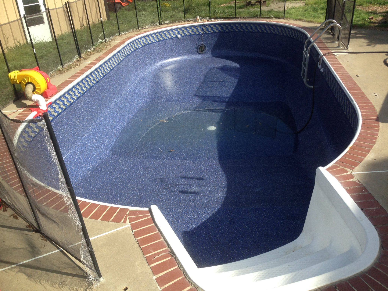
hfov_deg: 55.4
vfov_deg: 42.9
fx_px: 370
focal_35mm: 33
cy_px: 146
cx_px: 194
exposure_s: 1/861
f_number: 2.4
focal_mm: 4.12
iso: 50
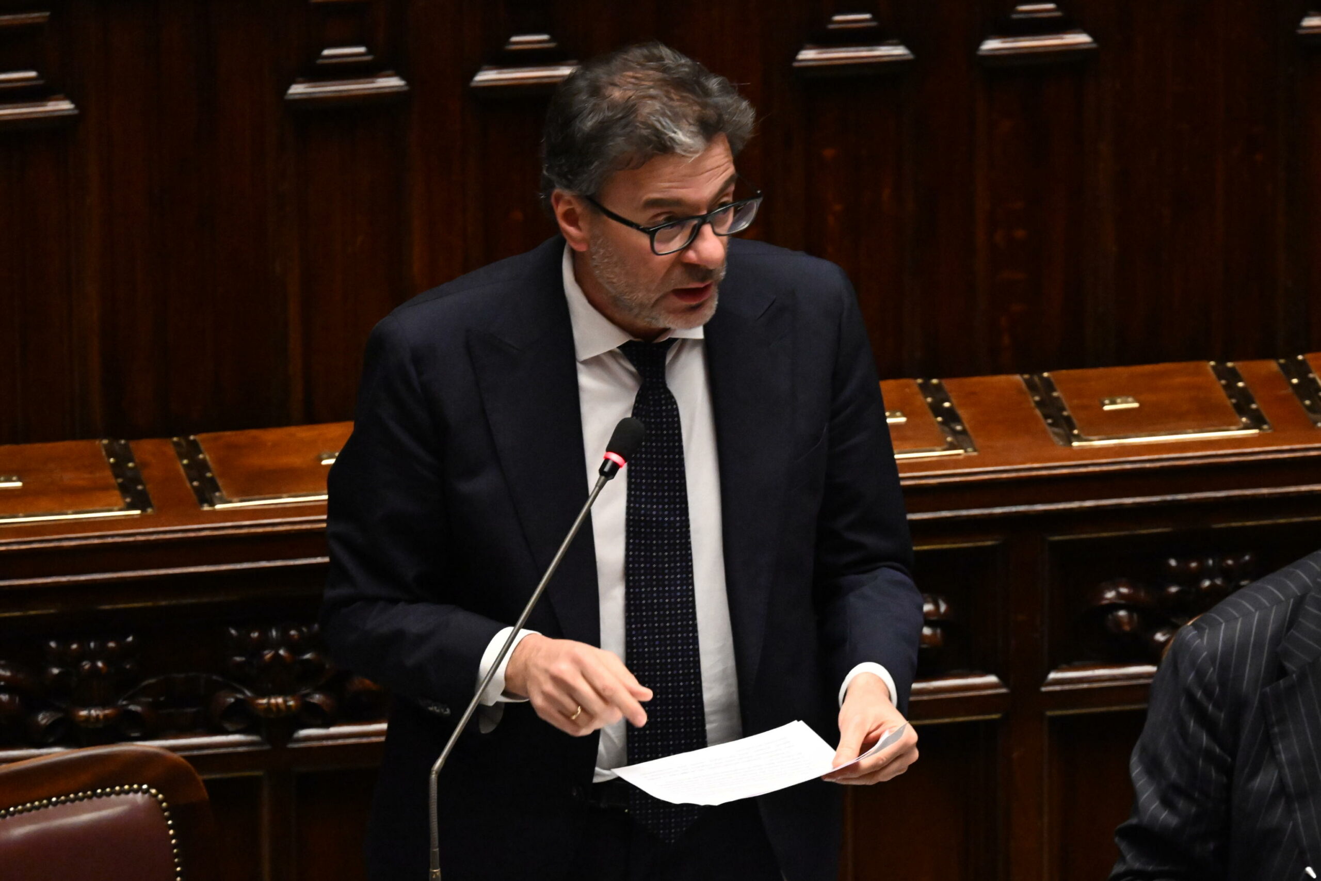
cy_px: 440
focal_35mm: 400
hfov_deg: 5.2
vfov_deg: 3.4
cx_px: 660
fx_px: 14678
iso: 6400
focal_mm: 400
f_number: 5.6
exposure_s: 1/160
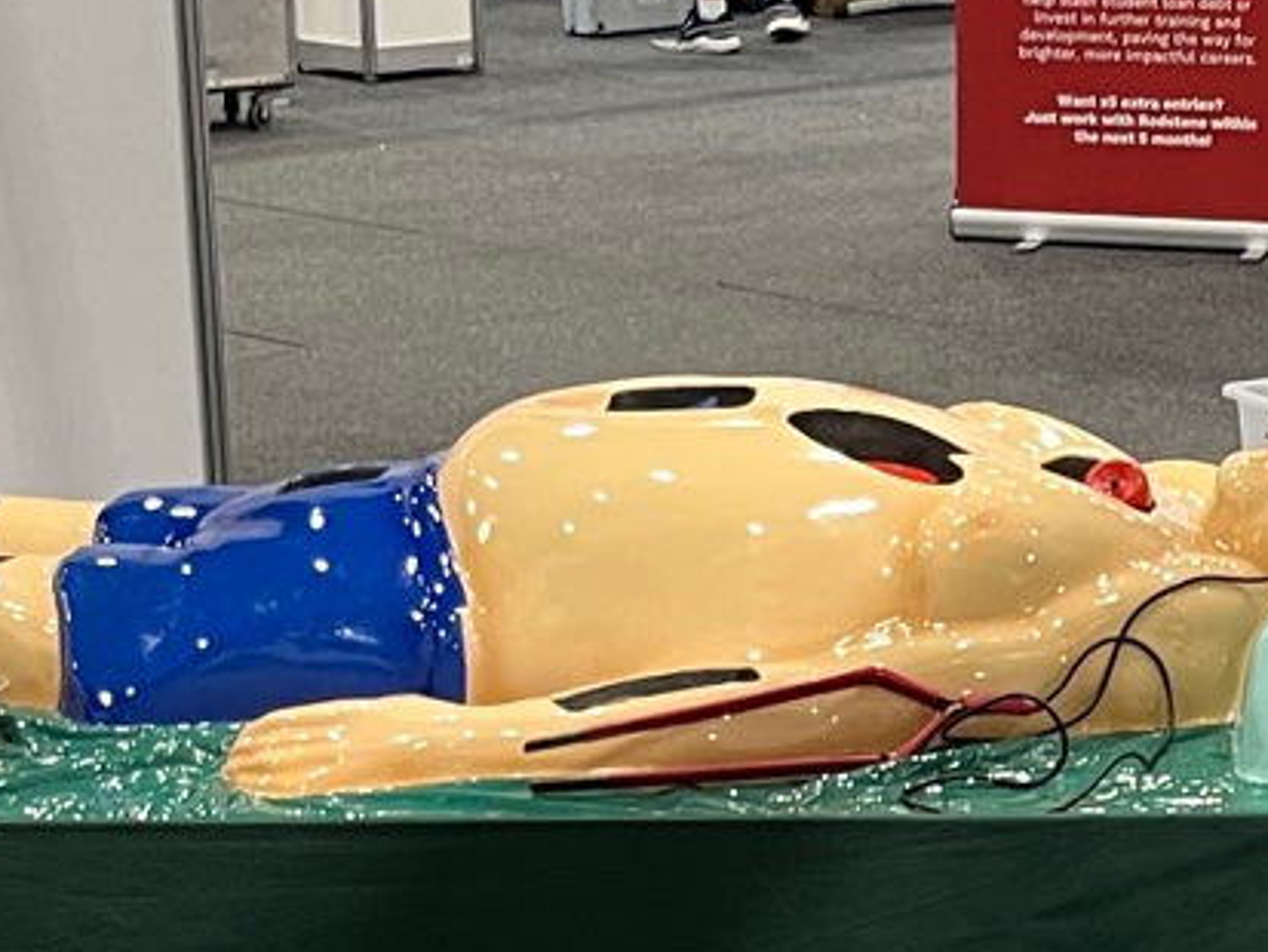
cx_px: 1336
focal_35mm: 127
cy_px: 630
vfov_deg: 11.7
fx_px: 4653
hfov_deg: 15.2
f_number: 1.6
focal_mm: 5.1
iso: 100
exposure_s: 1/50
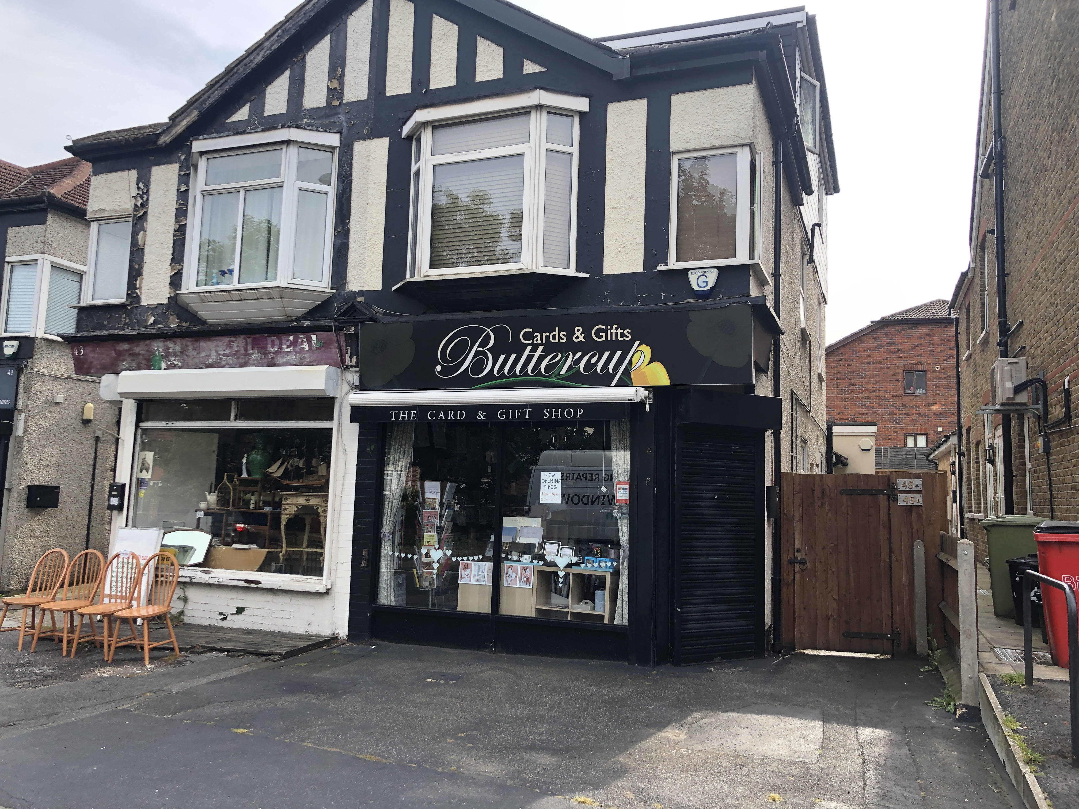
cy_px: 404
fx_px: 873
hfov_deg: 63.4
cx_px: 540
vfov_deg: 49.7
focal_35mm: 28
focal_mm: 4
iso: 20
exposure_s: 1/534
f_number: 1.8
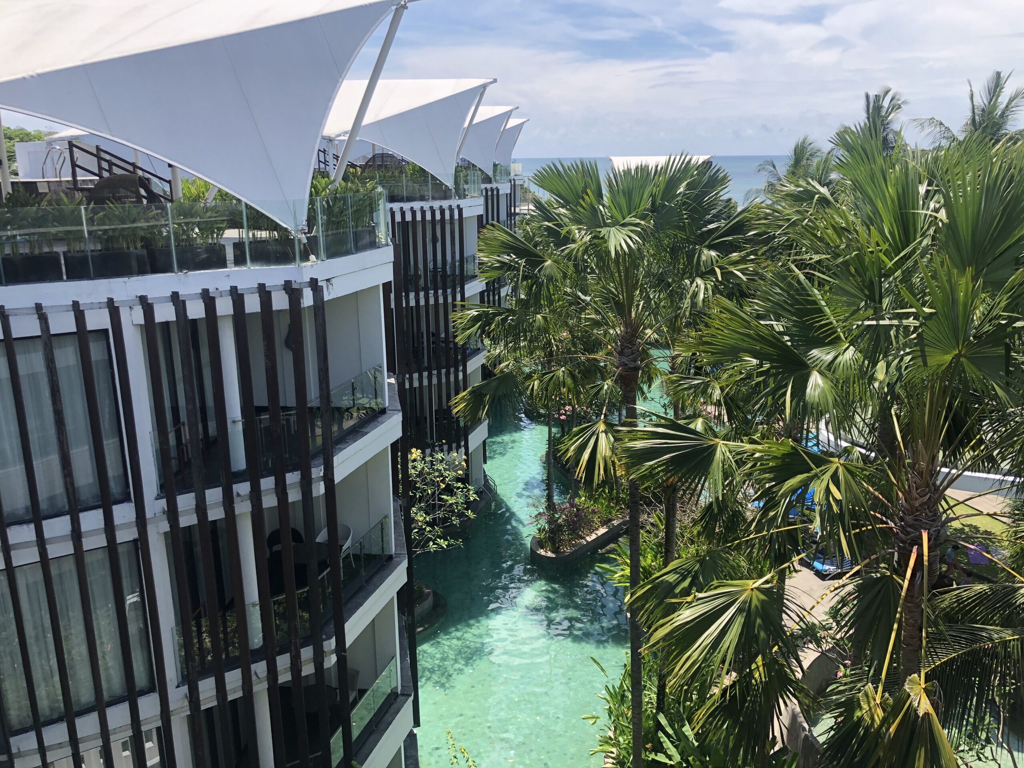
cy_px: 384
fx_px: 828
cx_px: 512
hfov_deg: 63.4
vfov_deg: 49.7
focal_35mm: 28
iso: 20
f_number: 1.8
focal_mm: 4
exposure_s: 1/1091
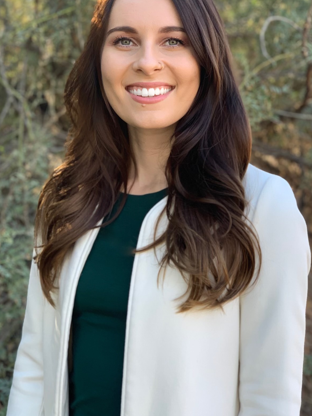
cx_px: 161
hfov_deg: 21.9
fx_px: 806
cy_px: 169
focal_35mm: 67
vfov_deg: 28.9
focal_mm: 6
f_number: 2.4
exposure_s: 1/122
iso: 32
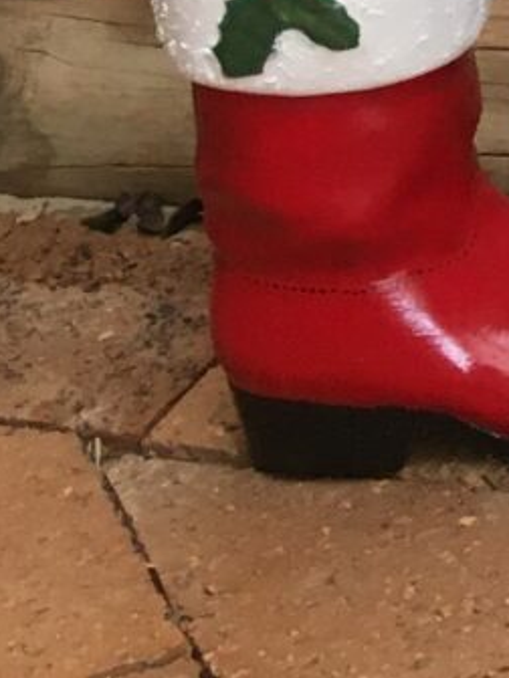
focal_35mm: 177
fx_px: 3470
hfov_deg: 7.8
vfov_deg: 9.7
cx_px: 1220
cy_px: -1031
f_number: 2.2
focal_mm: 4.15
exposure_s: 1/33
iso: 50
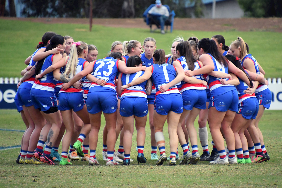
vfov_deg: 2.3
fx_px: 4700
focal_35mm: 600
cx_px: 141
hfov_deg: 3.4
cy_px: 94
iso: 2000
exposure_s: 1/500
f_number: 6.3
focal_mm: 400
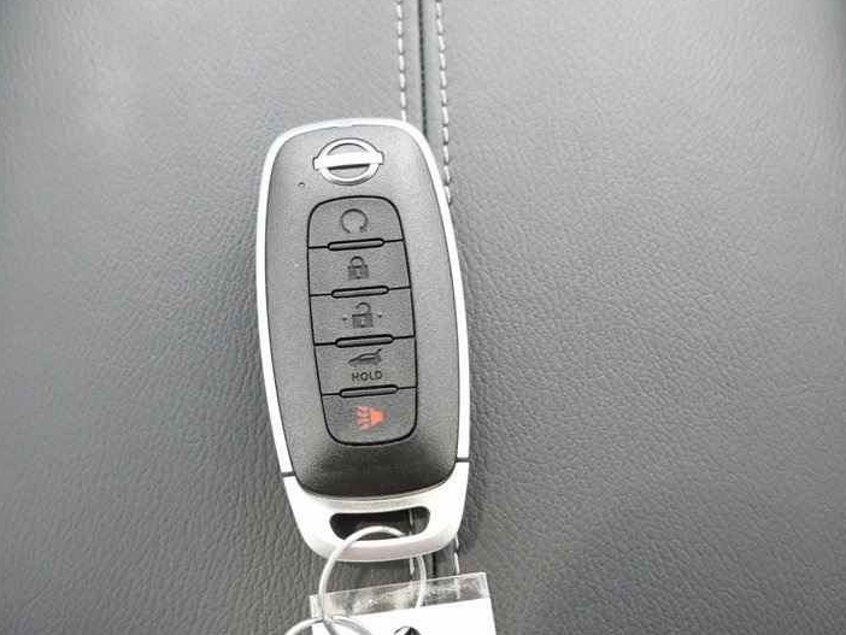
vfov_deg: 40.5
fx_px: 856
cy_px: 387
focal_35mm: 35
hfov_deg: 52.3
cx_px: 342
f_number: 3.5
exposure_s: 1/13
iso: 3200
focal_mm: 12
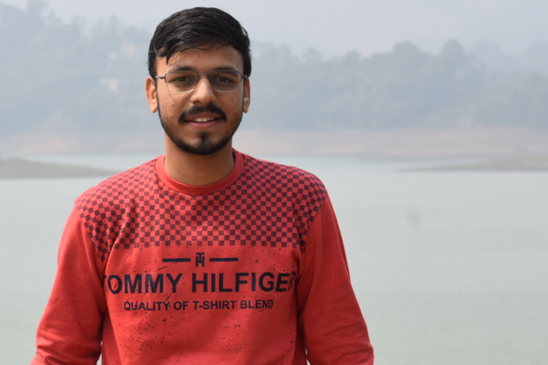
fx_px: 2844
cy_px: 271
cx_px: 167
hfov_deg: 11.0
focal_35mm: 187
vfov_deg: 7.3
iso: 200
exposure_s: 1/400
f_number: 10
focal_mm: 75
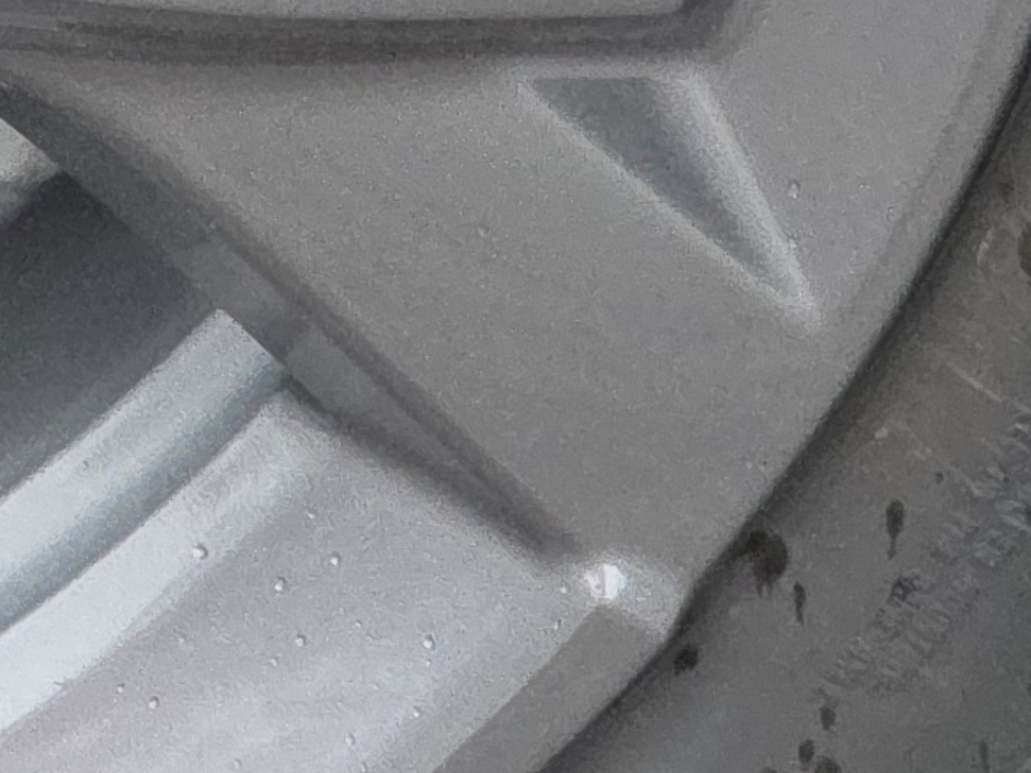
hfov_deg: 4.8
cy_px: -450
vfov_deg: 3.7
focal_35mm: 404
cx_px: -1543
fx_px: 12031
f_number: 2.4
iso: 64
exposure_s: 1/120
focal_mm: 7.9
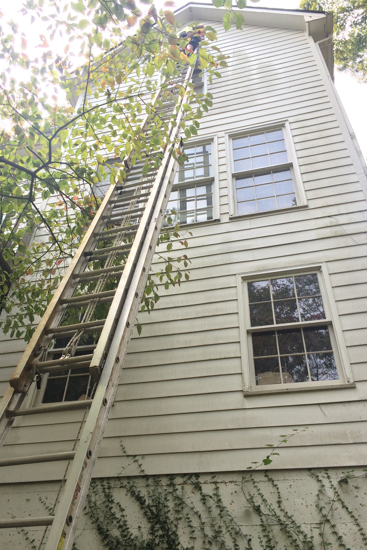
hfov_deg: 41.0
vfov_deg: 58.7
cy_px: 286
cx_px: 156
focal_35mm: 32
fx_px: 489
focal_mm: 4.15
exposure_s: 1/293
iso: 32
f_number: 2.2
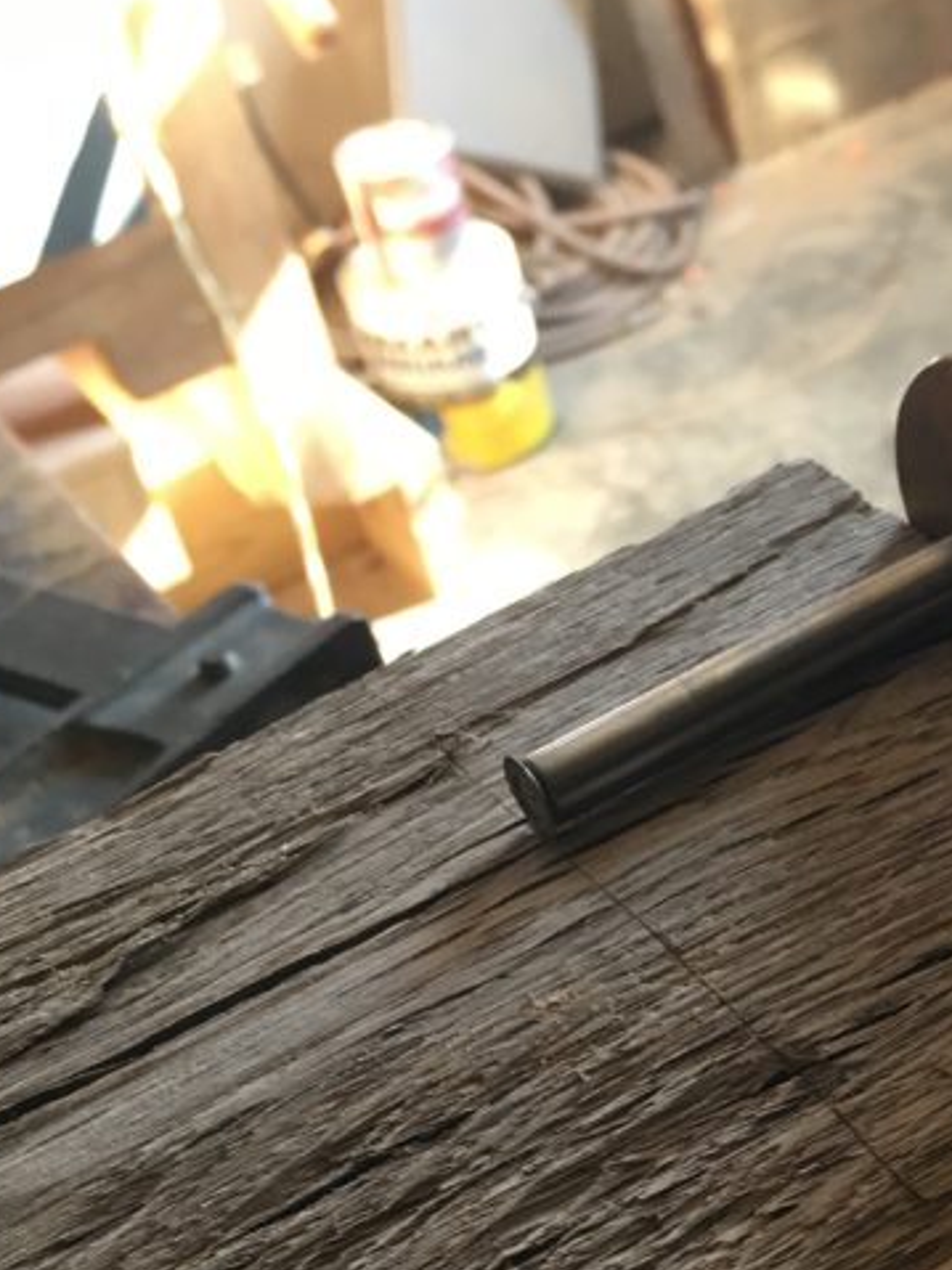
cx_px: 981
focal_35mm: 62
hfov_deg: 22.6
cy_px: 1031
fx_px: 2274
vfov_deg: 30.4
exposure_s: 1/30
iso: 100
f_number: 2.2
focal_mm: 4.15
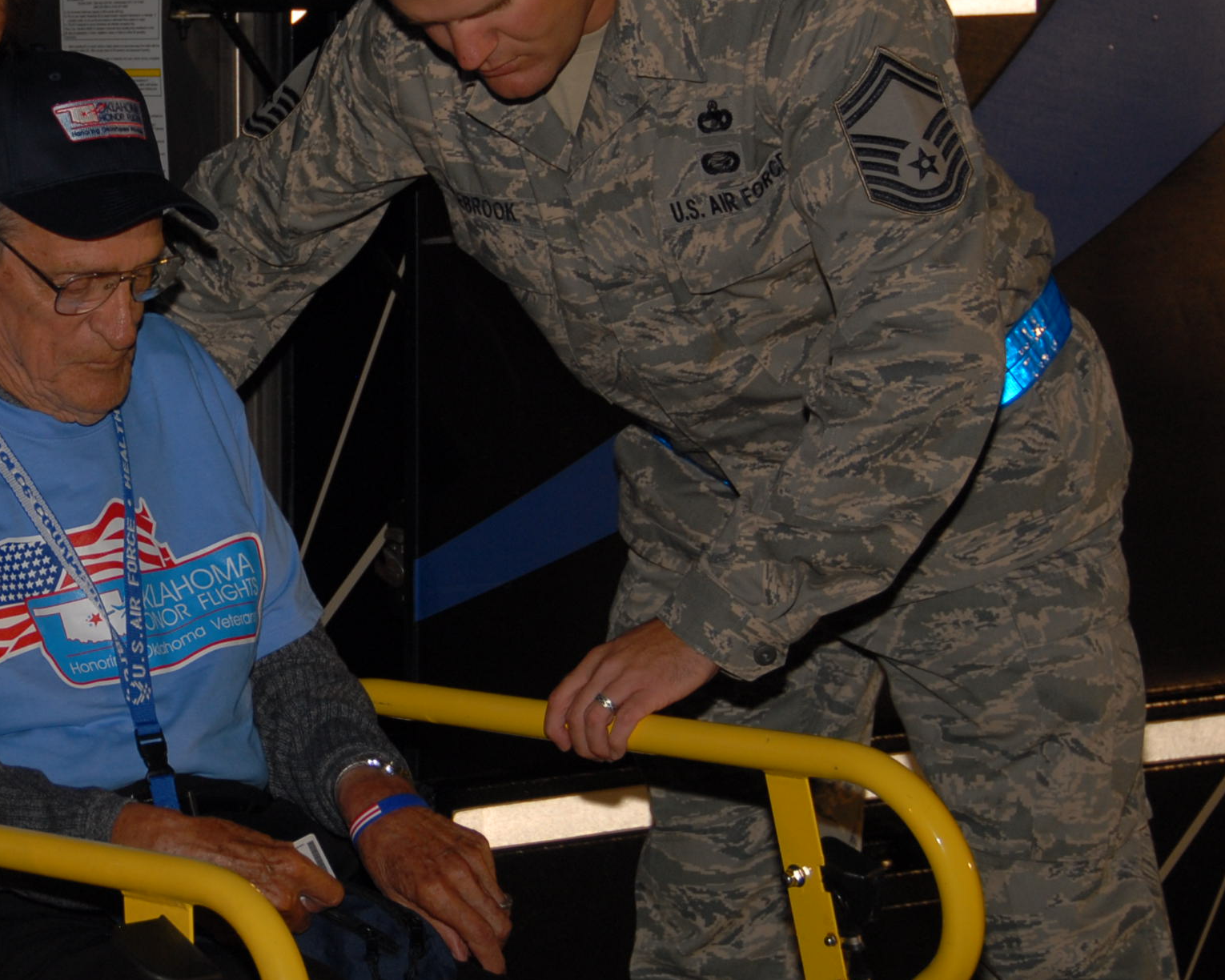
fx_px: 5326
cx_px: 67
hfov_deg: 13.0
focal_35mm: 147
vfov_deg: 10.5
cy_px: 424
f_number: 4.8
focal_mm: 55
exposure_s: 1/60
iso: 200
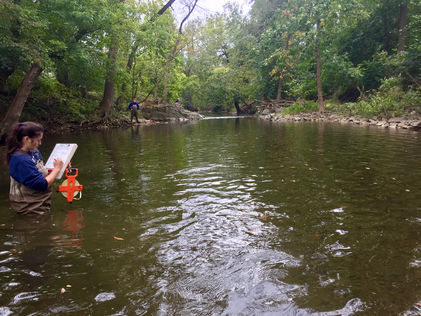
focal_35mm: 29
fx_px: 353
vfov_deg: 48.2
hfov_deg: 61.7
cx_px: 210
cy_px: 158
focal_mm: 4.15
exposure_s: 1/158
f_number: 2.2
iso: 32
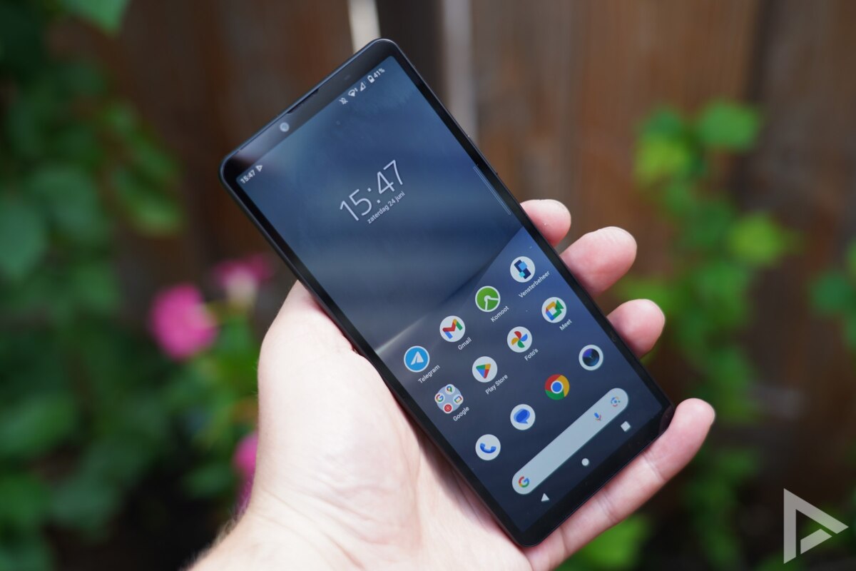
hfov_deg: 40.3
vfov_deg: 27.5
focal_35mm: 49
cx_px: 428
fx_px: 1165
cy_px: 286
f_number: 4
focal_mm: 49
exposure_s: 1/125
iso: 100
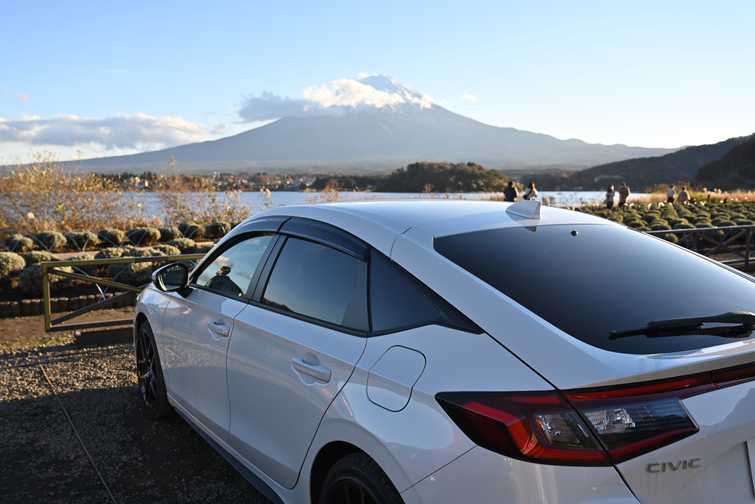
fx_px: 682
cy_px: 252
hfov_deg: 58.0
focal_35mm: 32
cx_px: 378
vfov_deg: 40.5
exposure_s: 1/320
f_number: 5.6
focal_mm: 32.5
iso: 160
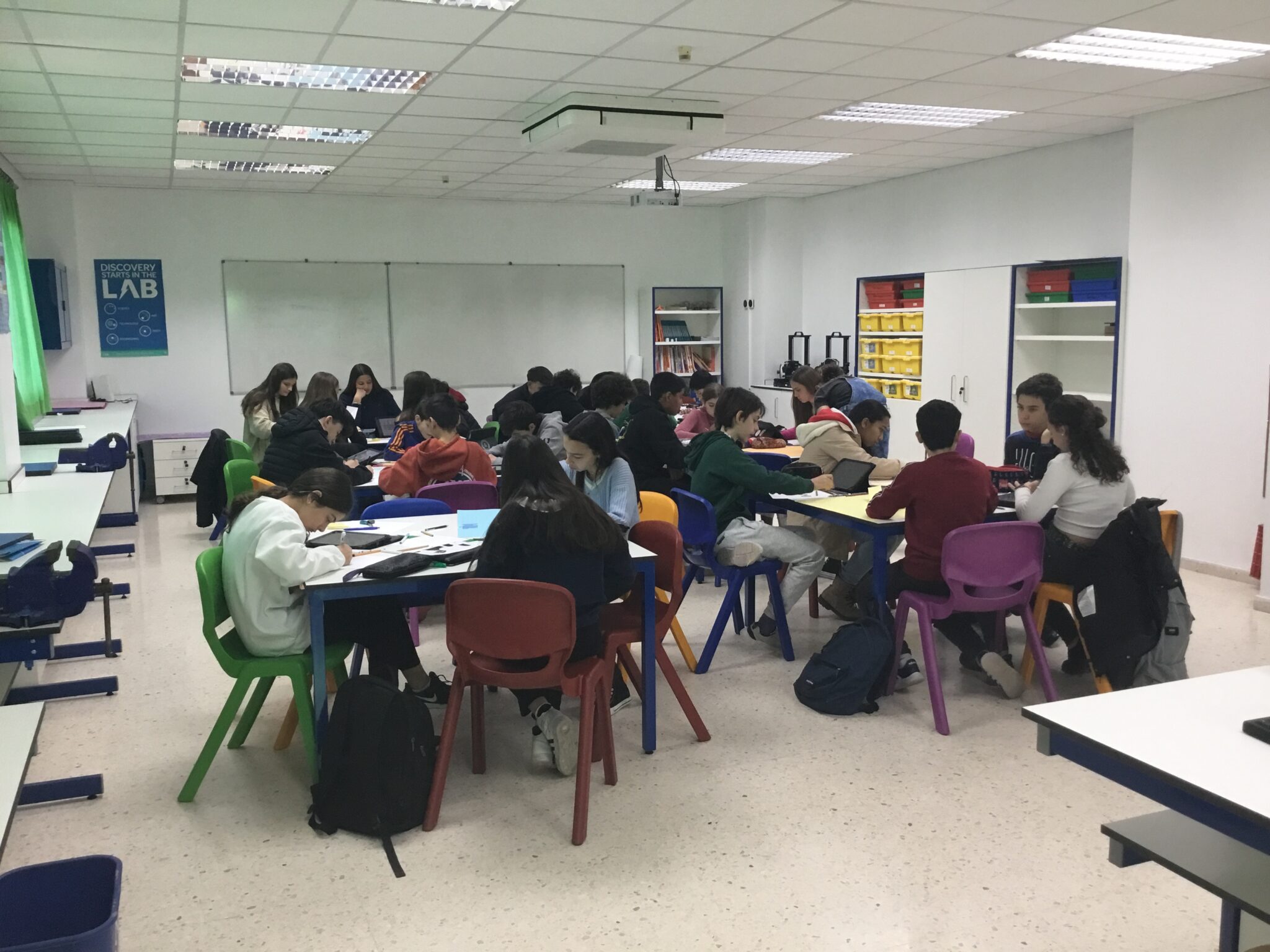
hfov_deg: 58.4
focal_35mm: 31
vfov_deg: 45.4
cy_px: 476
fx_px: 1137
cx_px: 635
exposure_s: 1/33
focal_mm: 3.3
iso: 64
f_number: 2.4
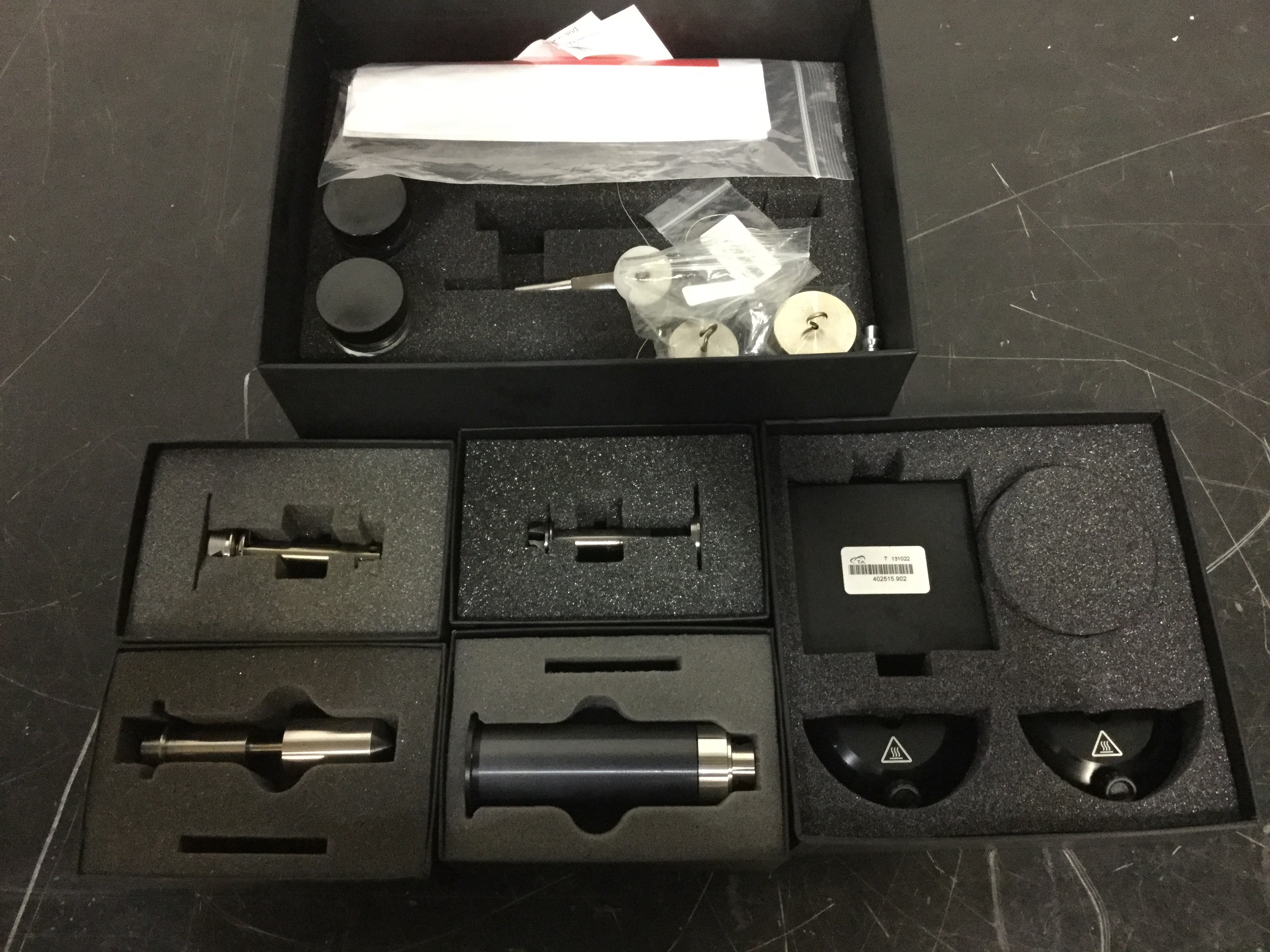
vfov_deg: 45.4
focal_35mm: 31
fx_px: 1137
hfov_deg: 58.4
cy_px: 476
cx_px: 635
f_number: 2.4
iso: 250
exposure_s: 1/15
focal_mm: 3.3
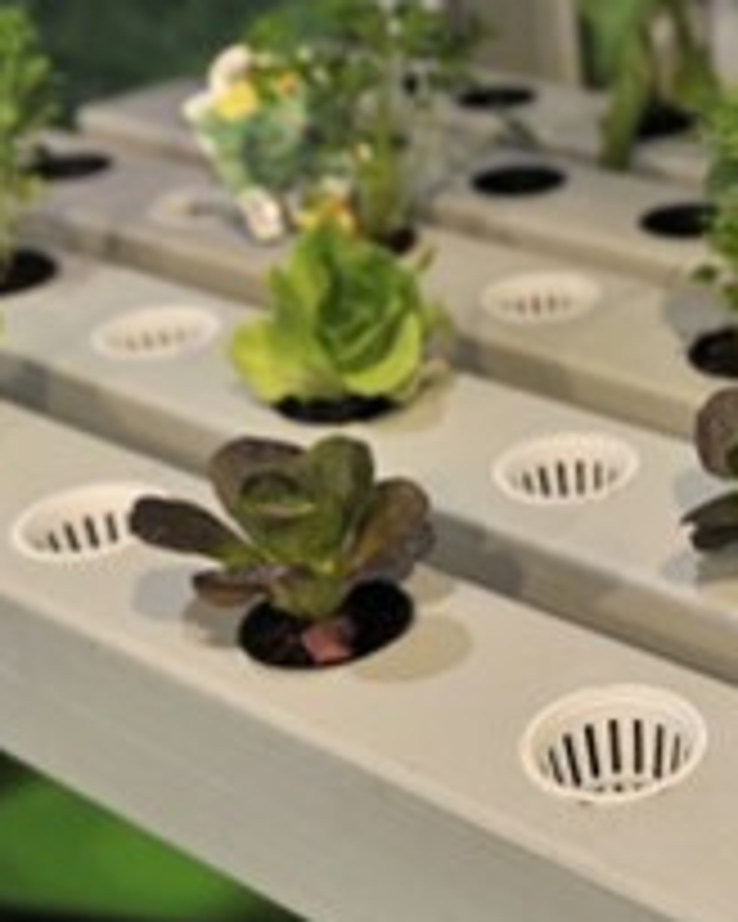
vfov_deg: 30.5
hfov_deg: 22.9
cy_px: 483
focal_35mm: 62
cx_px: 853
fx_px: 1693
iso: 360
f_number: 3.5
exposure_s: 1/160
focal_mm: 29
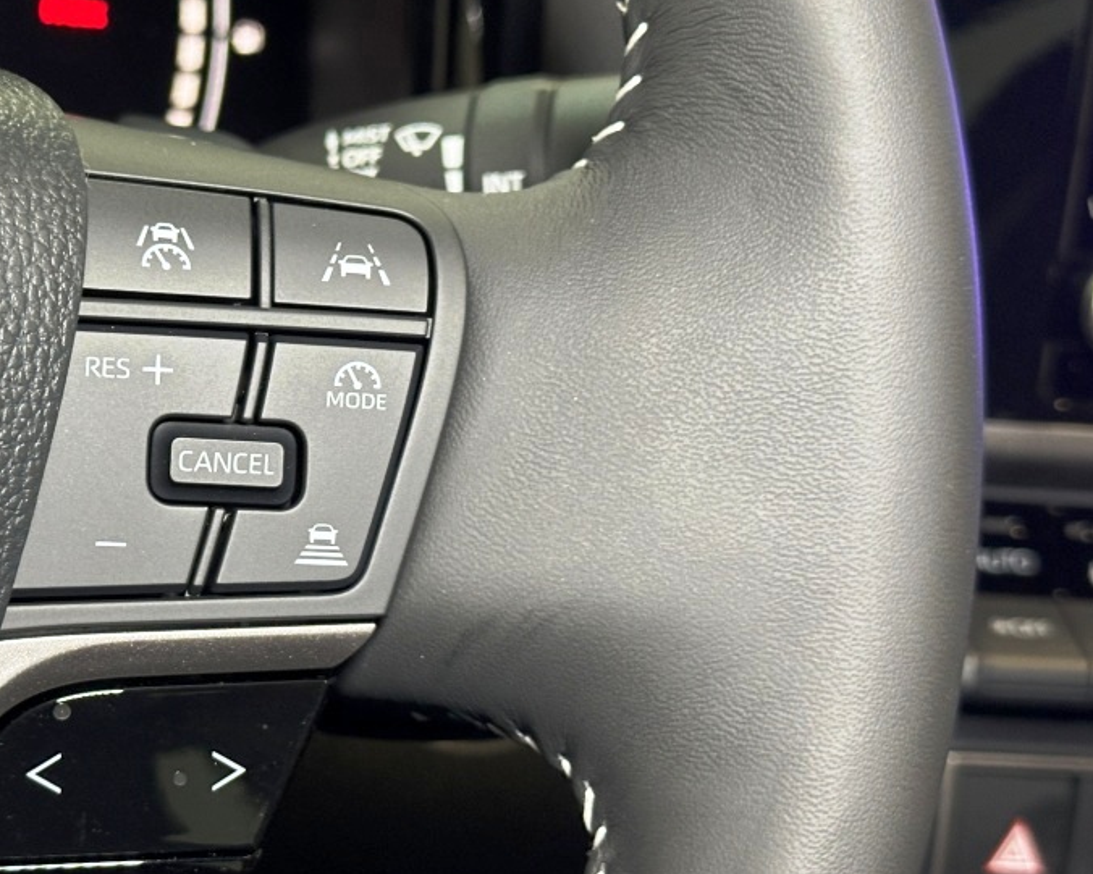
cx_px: 272
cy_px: 391
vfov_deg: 21.6
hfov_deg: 26.4
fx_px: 2297
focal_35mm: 71
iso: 320
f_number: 1.78
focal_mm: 6.86
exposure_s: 1/40
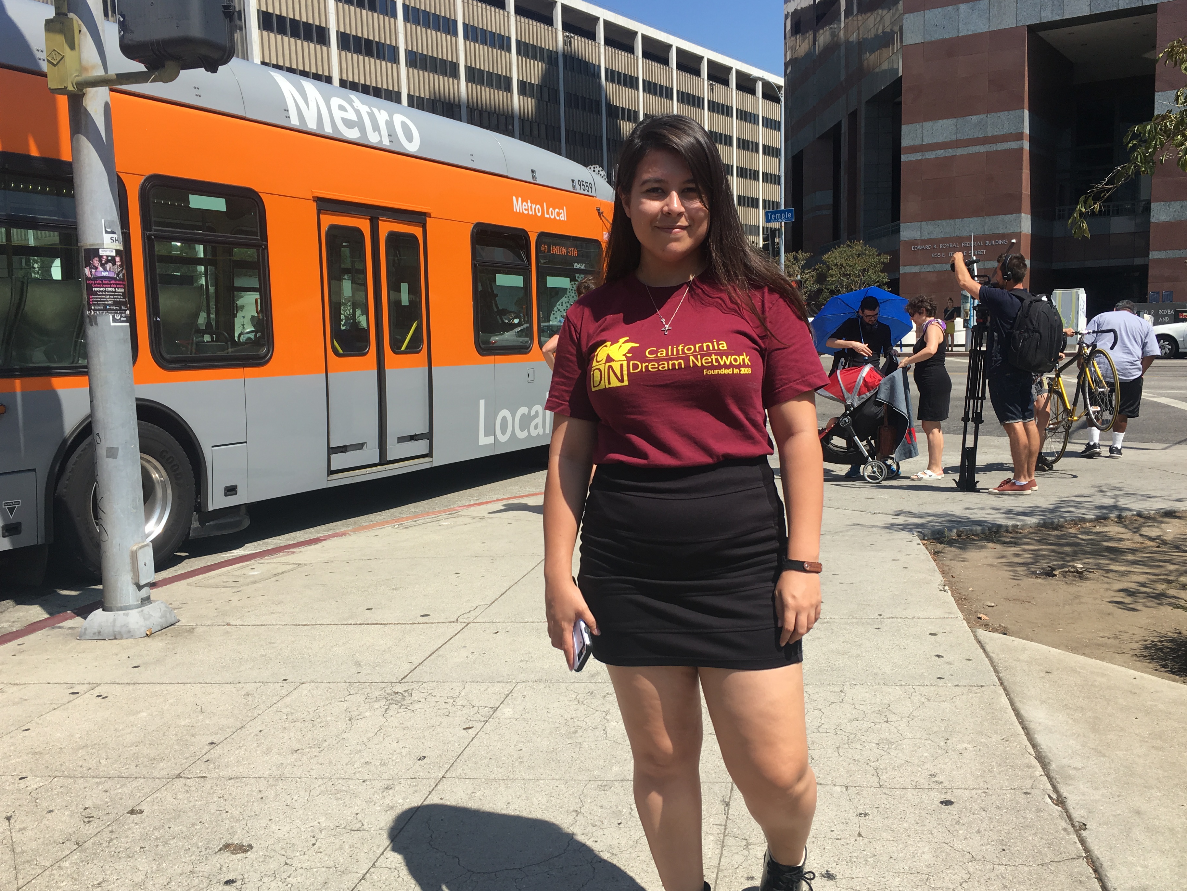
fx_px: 1097
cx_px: 605
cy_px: 465
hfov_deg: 56.8
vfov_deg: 44.2
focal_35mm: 32
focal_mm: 4.15
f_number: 2.2
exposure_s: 1/1241
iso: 25
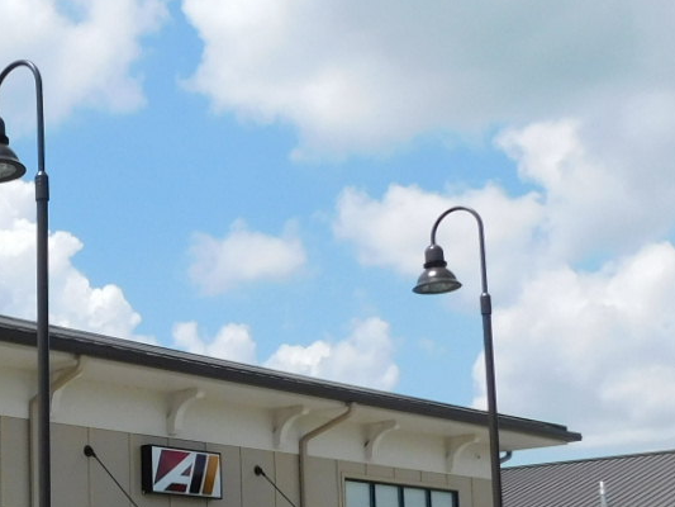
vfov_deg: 20.9
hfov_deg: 25.2
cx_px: -147
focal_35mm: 69
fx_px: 1346
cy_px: 441
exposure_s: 1/500
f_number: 6
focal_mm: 4
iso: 125
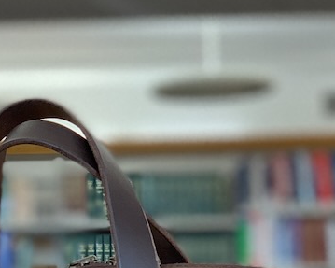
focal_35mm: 181
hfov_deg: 10.6
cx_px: 63
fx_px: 1794
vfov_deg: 8.3
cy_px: 435
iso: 125
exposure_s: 1/60
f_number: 2.4
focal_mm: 6
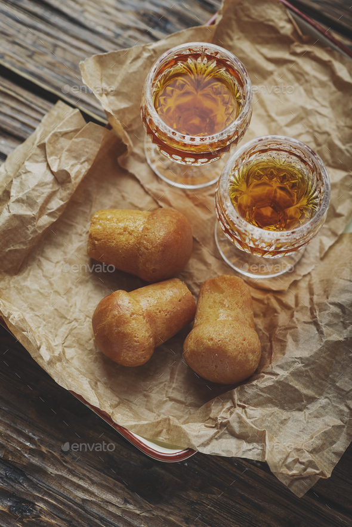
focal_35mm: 105
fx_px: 1539
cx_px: 176
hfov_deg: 13.1
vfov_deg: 19.5
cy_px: 264
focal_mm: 105
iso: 100
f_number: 6.3
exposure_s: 1/200
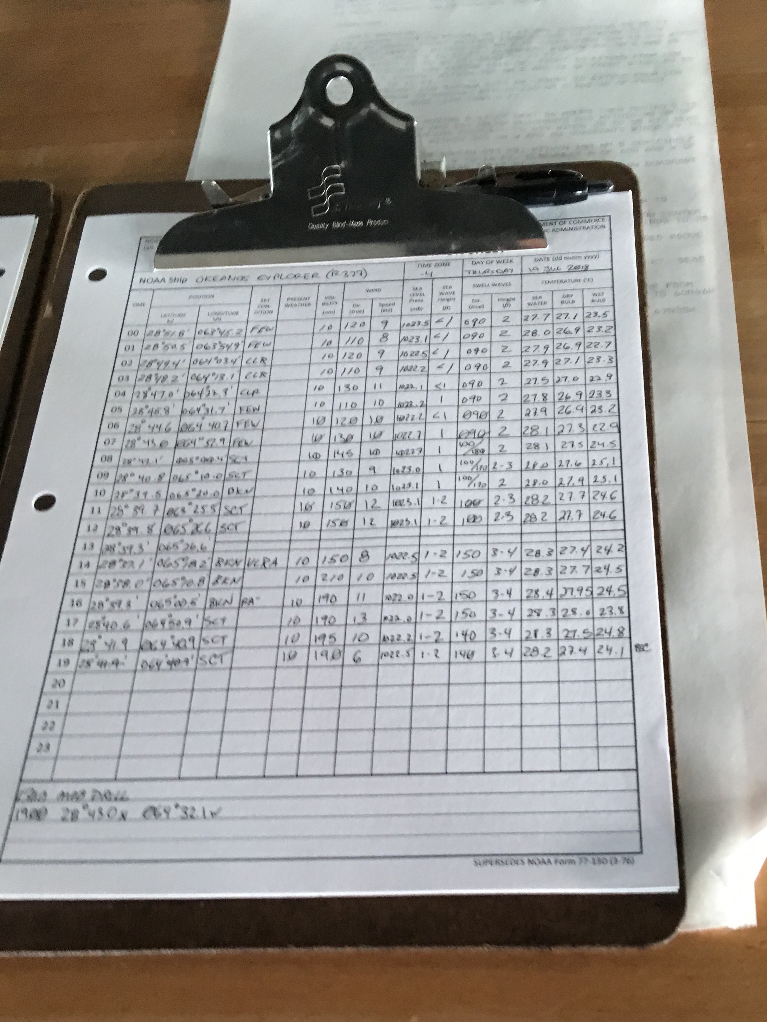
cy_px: 511
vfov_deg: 61.7
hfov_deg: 48.2
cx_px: 384
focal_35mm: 29
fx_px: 856
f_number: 2.2
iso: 400
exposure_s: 1/15
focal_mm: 4.15
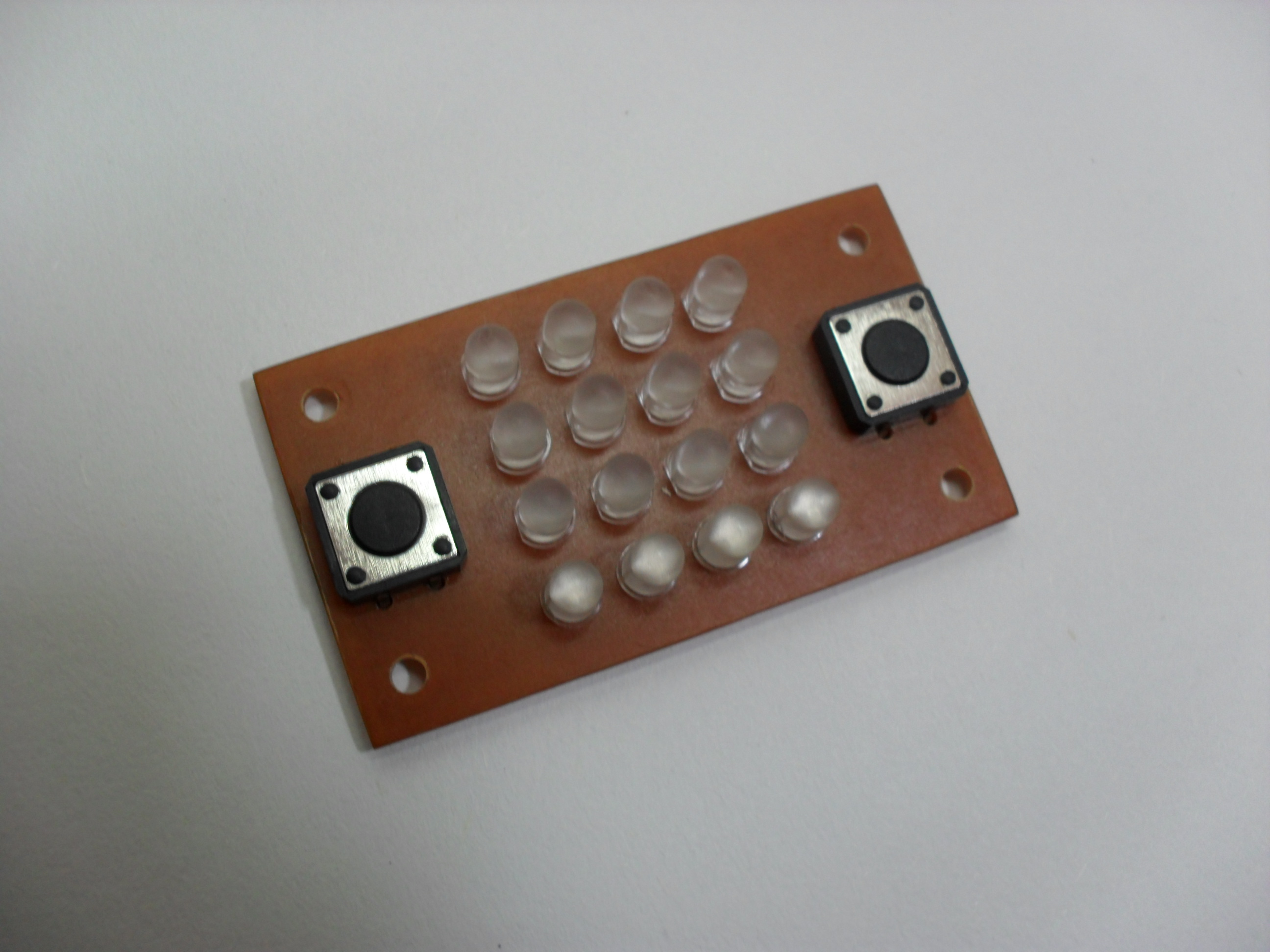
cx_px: 635
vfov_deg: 40.7
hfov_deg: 52.6
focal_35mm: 35
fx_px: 1284
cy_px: 476
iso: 100
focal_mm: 6.3
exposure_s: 1/45
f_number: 3.2
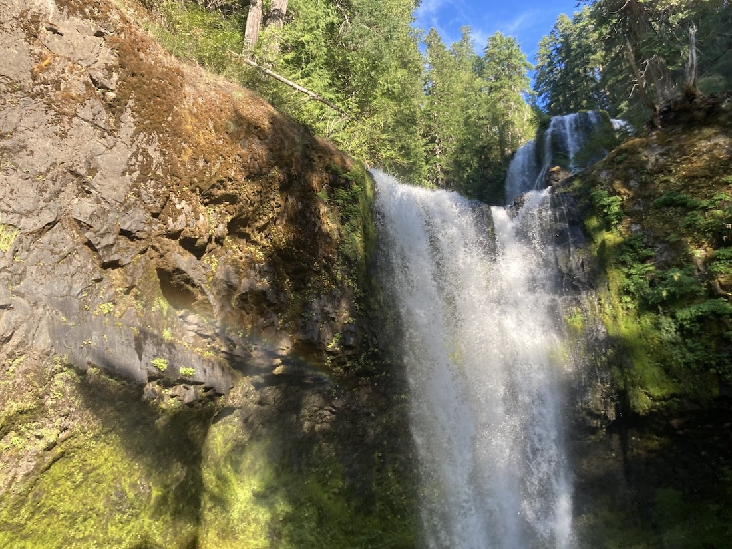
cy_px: 274
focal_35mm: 28
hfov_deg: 63.4
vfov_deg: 49.7
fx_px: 592
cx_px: 366
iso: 20
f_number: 1.8
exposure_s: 1/246
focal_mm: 3.99
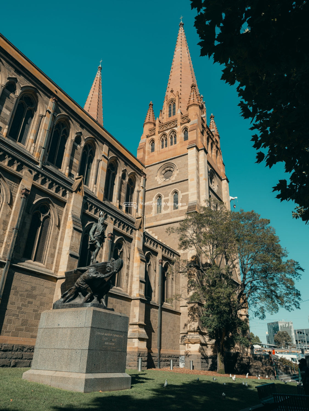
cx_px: 154
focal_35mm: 26
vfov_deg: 67.3
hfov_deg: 53.1
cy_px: 206
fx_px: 309
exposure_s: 1/600
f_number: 5.6
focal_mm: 33.1
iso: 200
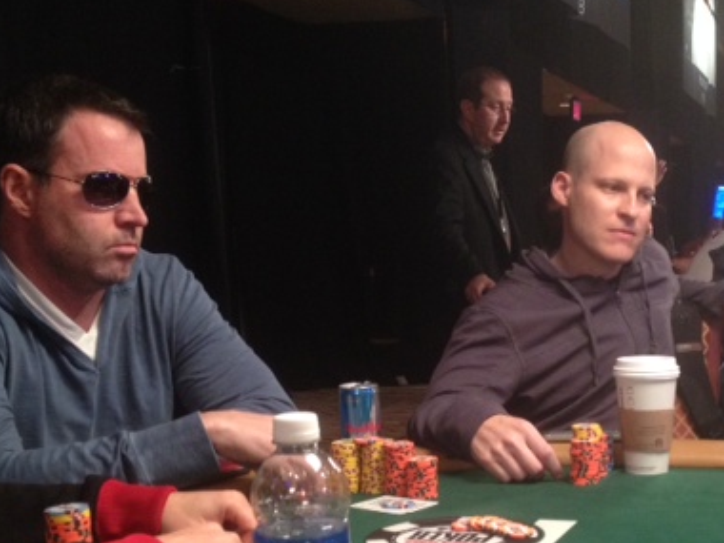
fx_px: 1234
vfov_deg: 24.4
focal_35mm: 59
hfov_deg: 31.9
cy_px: 448
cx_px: 573
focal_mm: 4.28
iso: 200
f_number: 2.4
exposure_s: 1/20
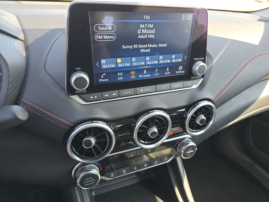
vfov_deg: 58.9
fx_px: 179
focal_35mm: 23
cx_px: 134
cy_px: 101
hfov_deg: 73.9
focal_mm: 6.3
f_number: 1.7
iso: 50
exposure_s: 1/180
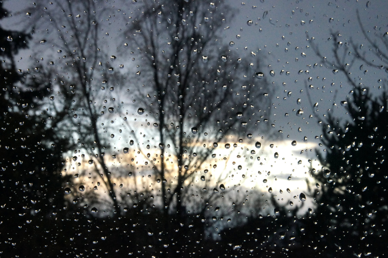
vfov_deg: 13.0
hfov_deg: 19.5
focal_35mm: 105
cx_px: 194
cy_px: 129
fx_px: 1132
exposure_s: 1/60
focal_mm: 70
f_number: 36
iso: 3200
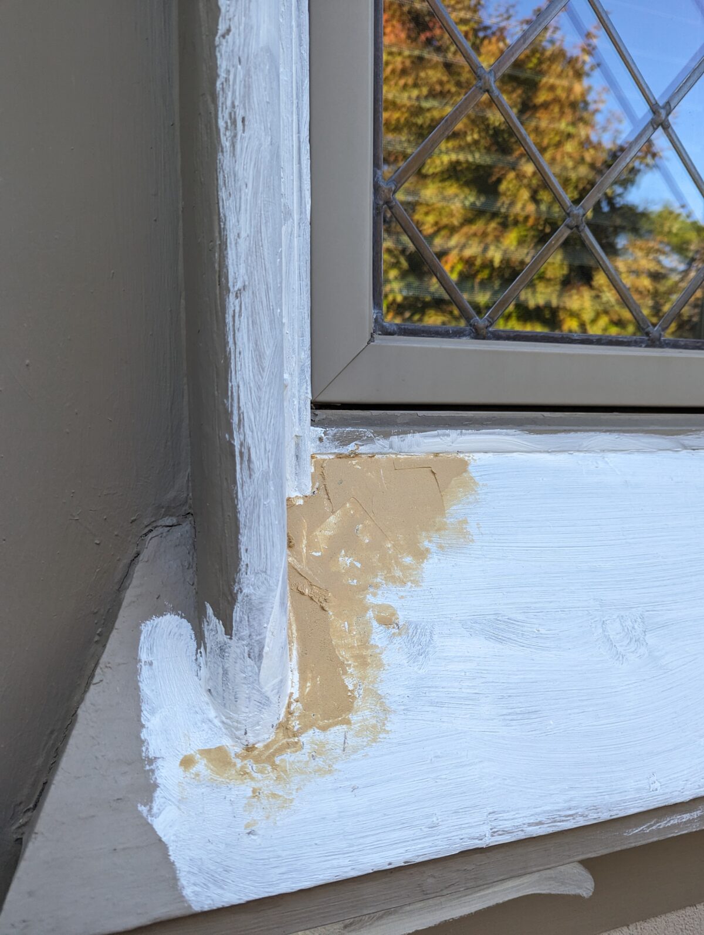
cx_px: 352
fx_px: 649
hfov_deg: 56.9
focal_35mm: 24
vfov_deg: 71.5
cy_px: 468
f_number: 1.85
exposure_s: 1/287
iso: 131
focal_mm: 6.81
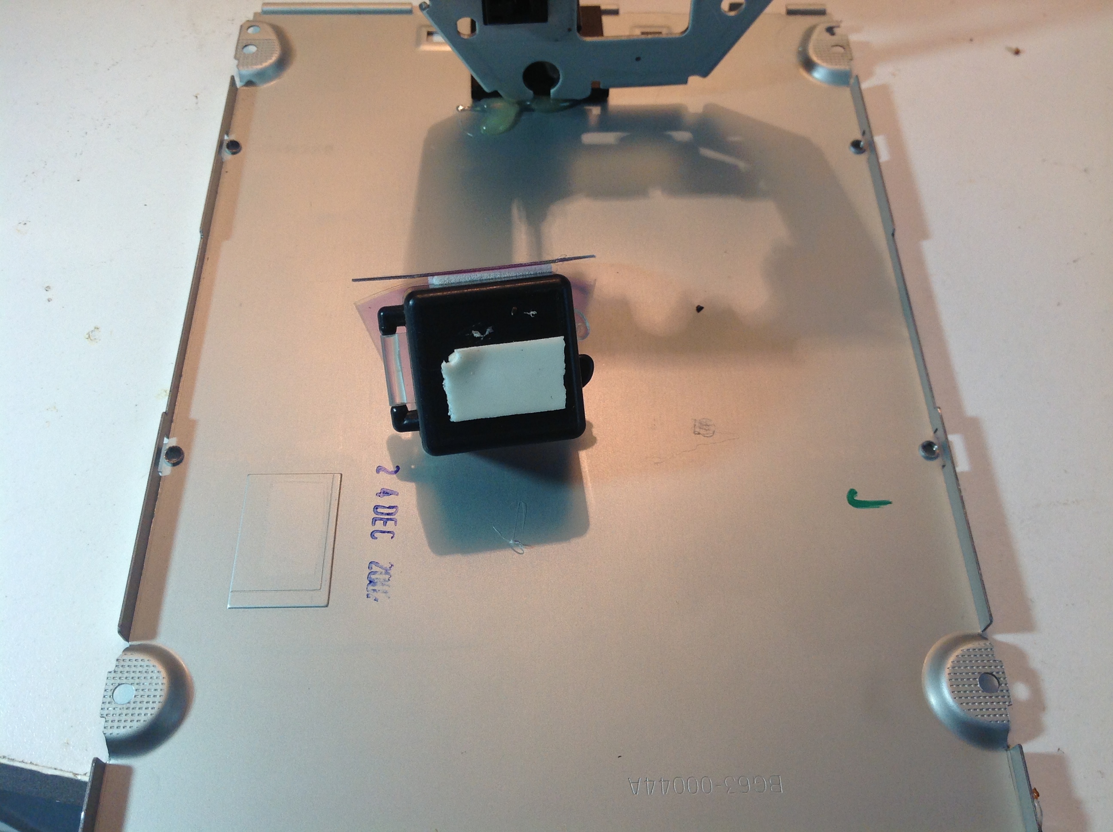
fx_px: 1124
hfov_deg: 52.7
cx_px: 556
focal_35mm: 35
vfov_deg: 40.6
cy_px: 416
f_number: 2.4
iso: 80
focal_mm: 4.28
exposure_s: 1/60
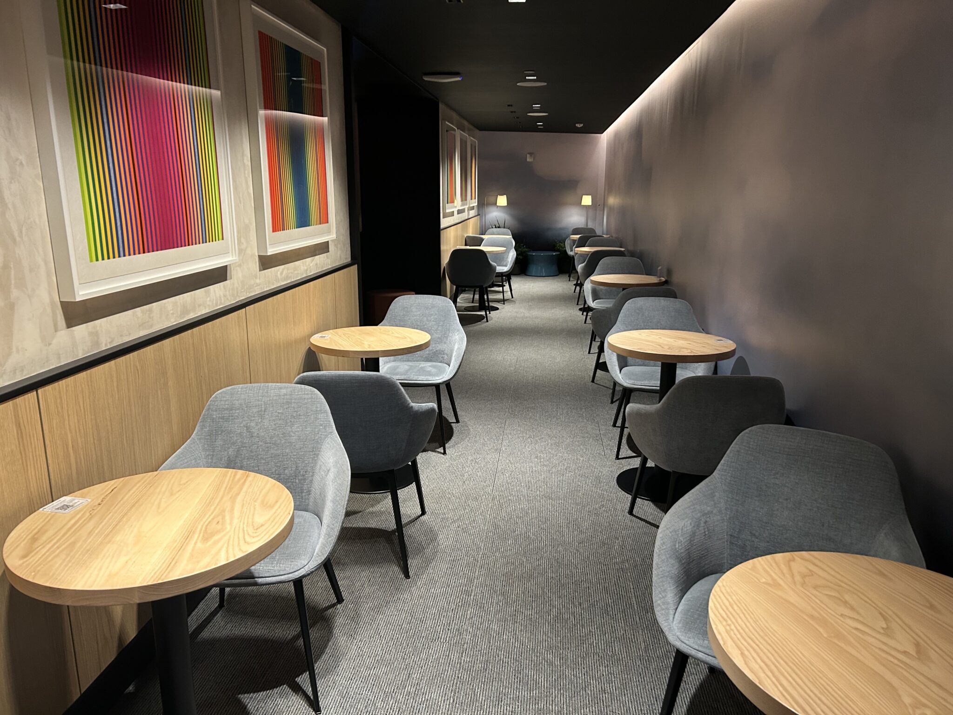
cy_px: 358
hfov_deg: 67.3
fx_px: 716
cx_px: 476
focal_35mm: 26
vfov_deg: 53.1
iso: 250
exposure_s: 1/50
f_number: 1.5
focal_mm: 5.7
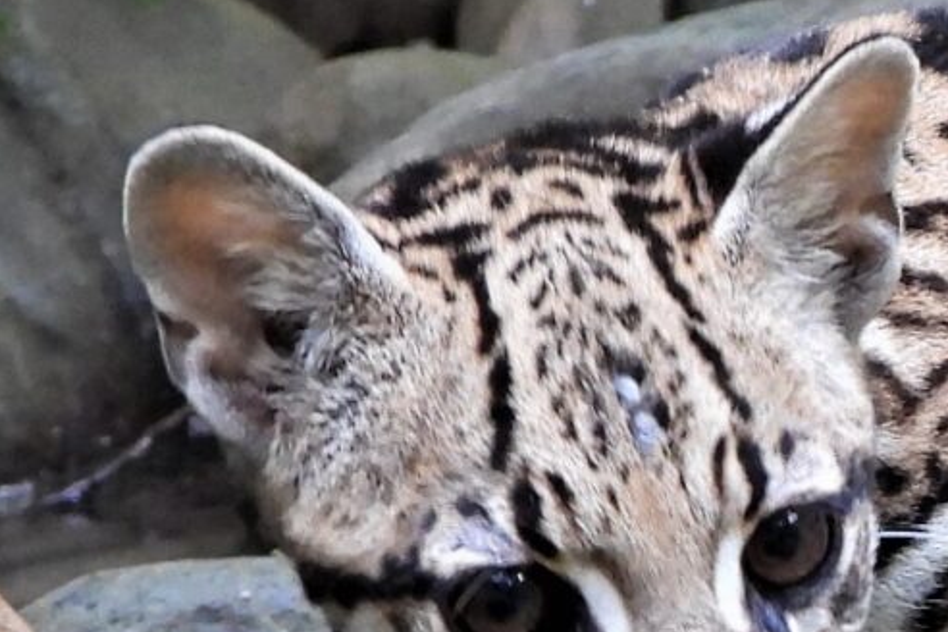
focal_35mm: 379
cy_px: 730
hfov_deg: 5.4
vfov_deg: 3.6
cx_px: 1445
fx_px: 9980
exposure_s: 1/60
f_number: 3.5
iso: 640
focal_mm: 12.6
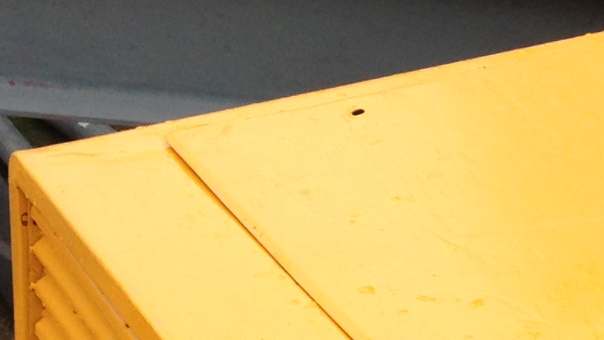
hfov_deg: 14.1
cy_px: 352
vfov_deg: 8.2
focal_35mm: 147
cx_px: 774
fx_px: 2354
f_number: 2.4
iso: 50
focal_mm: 4.12
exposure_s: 1/493
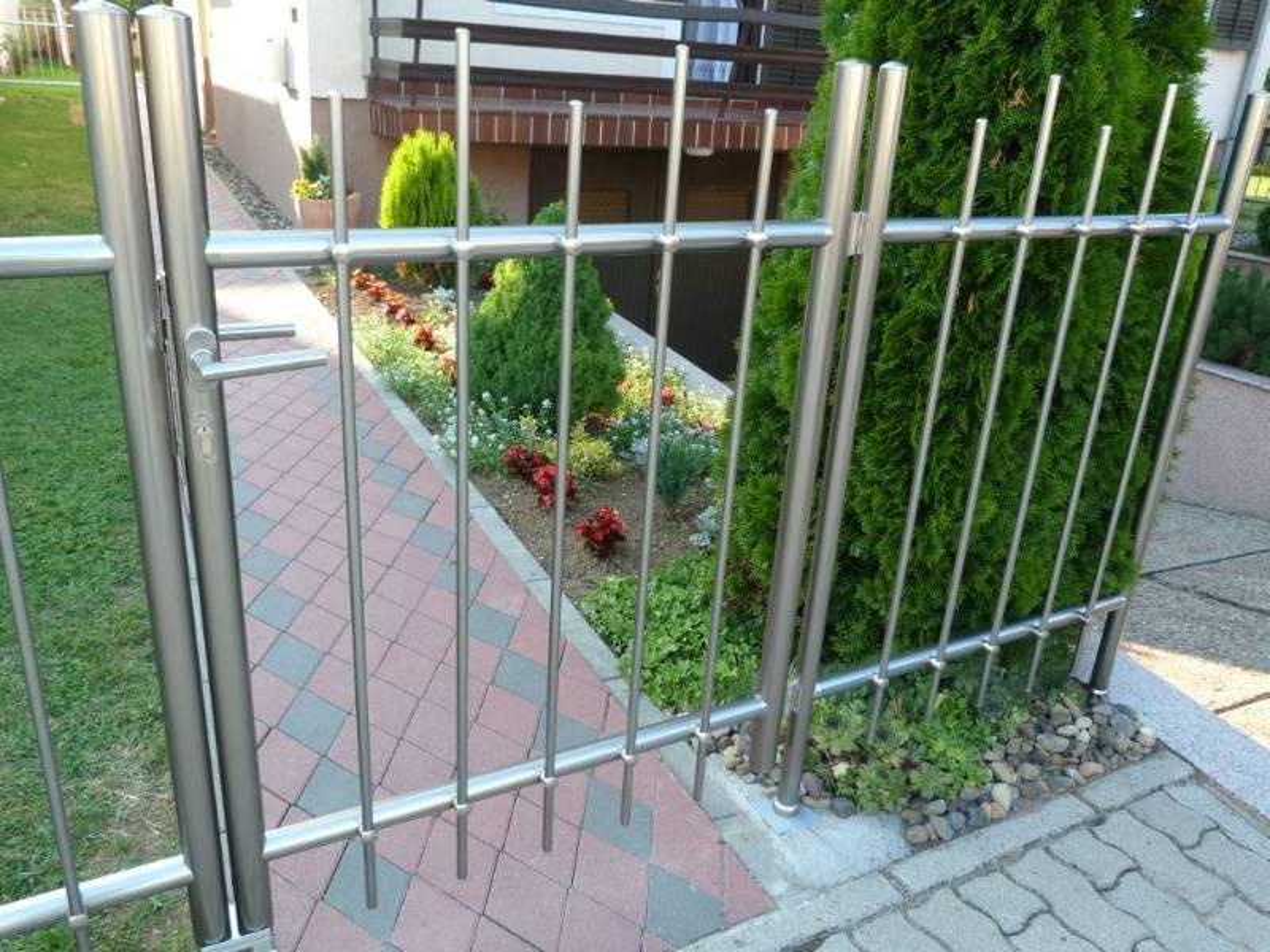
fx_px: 991
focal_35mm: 27
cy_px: 476
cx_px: 635
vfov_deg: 51.4
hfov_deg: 65.3
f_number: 2.9
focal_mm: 4.9
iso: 80
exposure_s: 1/80
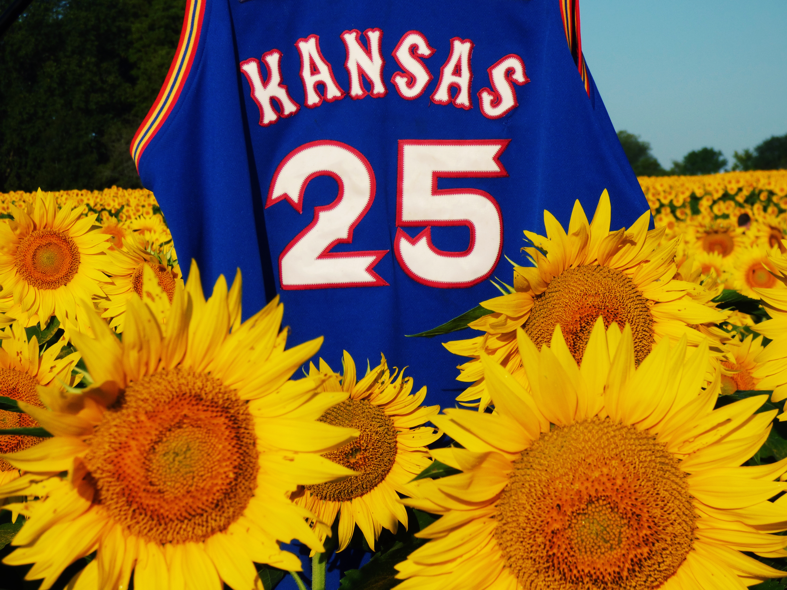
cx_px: 394
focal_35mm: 107
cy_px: 295
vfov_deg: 13.8
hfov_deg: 18.4
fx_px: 2433
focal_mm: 19.15
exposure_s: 1/800
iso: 100
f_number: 4.9
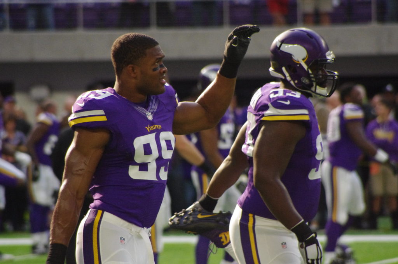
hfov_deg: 4.6
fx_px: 4969
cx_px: 199
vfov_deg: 3.0
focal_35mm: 450
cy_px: 132
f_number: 6.7
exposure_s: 1/1000
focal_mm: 300
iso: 3200
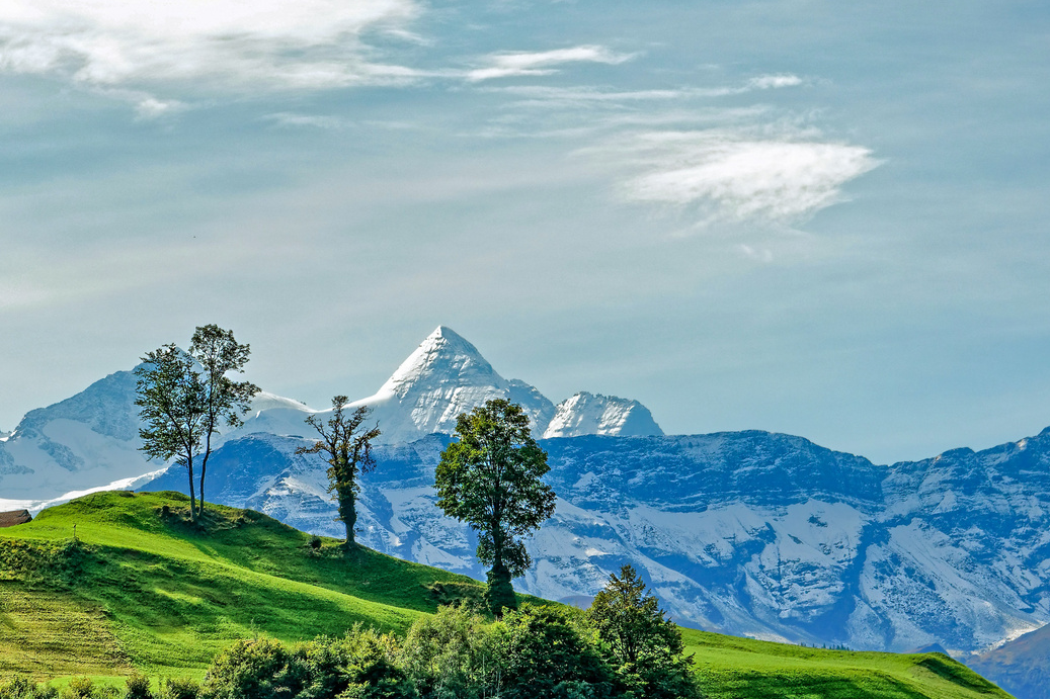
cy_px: 544
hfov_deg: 9.1
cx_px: 334
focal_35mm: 225
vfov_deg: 6.1
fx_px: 6561
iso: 100
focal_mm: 52.82
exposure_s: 1/640
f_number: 4
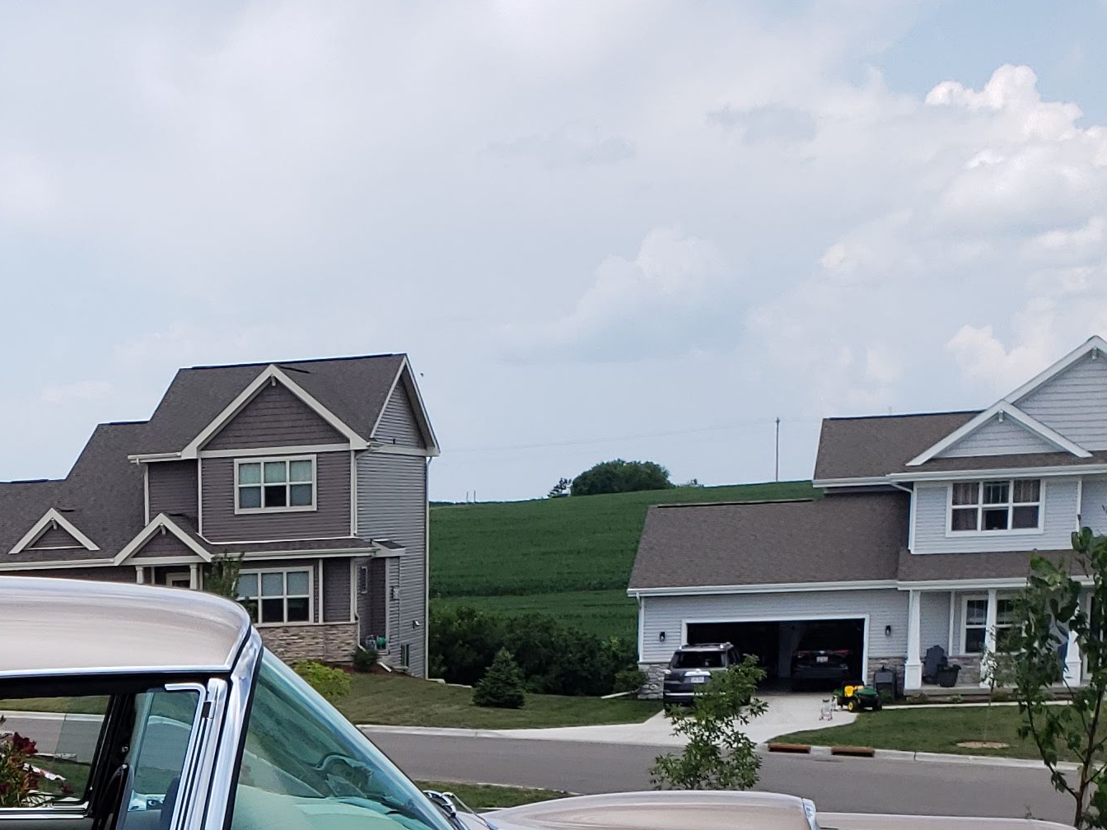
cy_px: 1147
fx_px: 2494
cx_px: 35
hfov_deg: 24.1
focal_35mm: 78
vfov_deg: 17.5
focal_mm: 4.3
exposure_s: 1/1061
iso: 50
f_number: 2.4
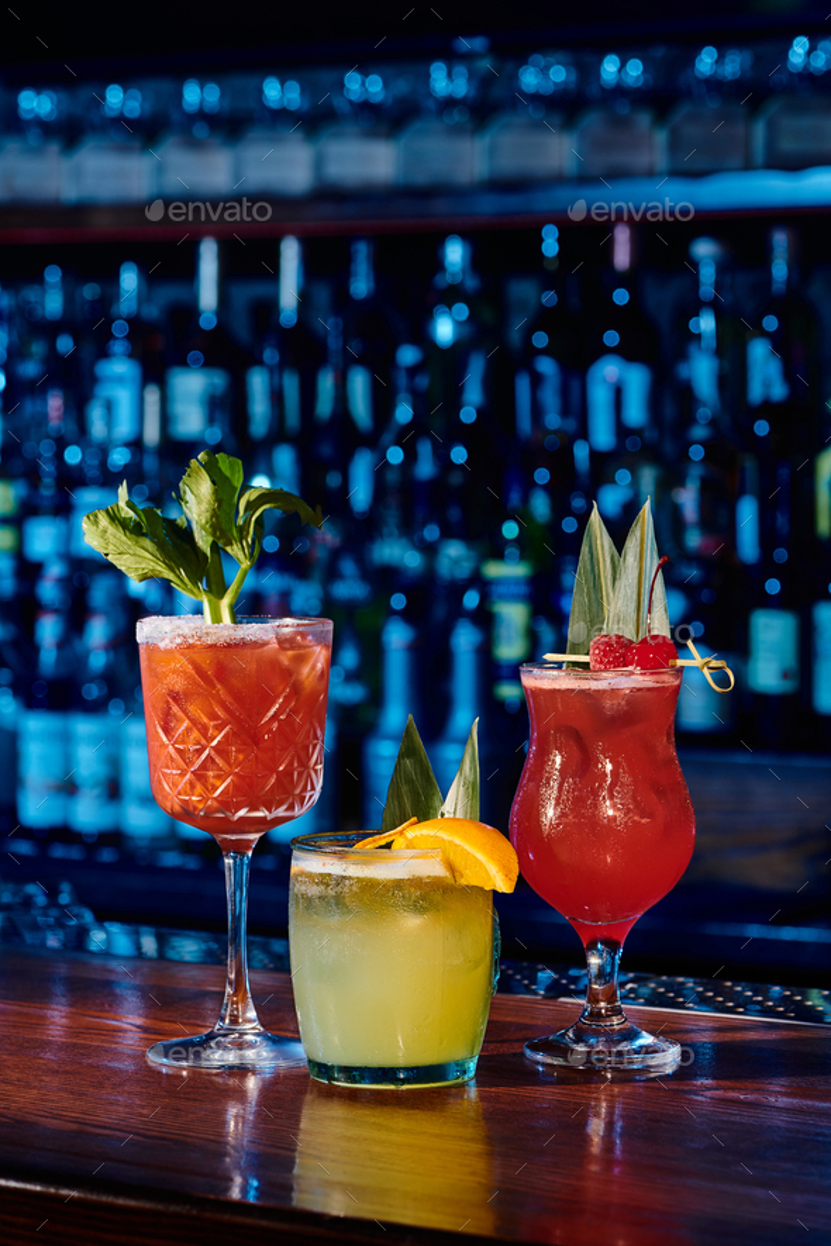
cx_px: 416
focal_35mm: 105
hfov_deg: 13.0
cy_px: 623
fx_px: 3635
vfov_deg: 19.5
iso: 100
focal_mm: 105
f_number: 11
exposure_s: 1/160
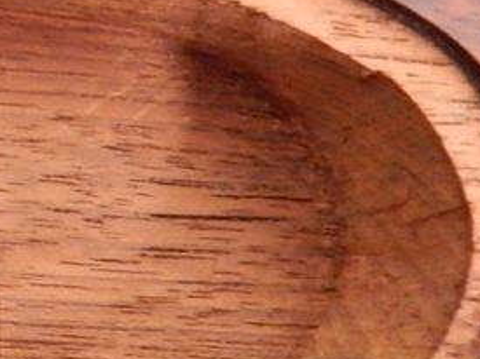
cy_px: 146
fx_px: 1289
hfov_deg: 18.1
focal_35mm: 93
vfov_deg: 15.9
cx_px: -293
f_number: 3.1
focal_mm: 4.5
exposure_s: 1/8
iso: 720
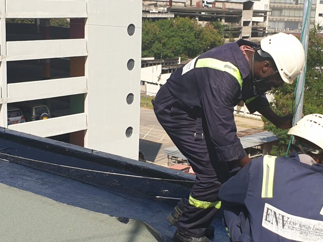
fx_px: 634
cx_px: 201
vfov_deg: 21.6
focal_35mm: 68
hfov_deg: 28.5
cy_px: 131
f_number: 2.4
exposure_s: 1/1706
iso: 50
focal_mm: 4.3
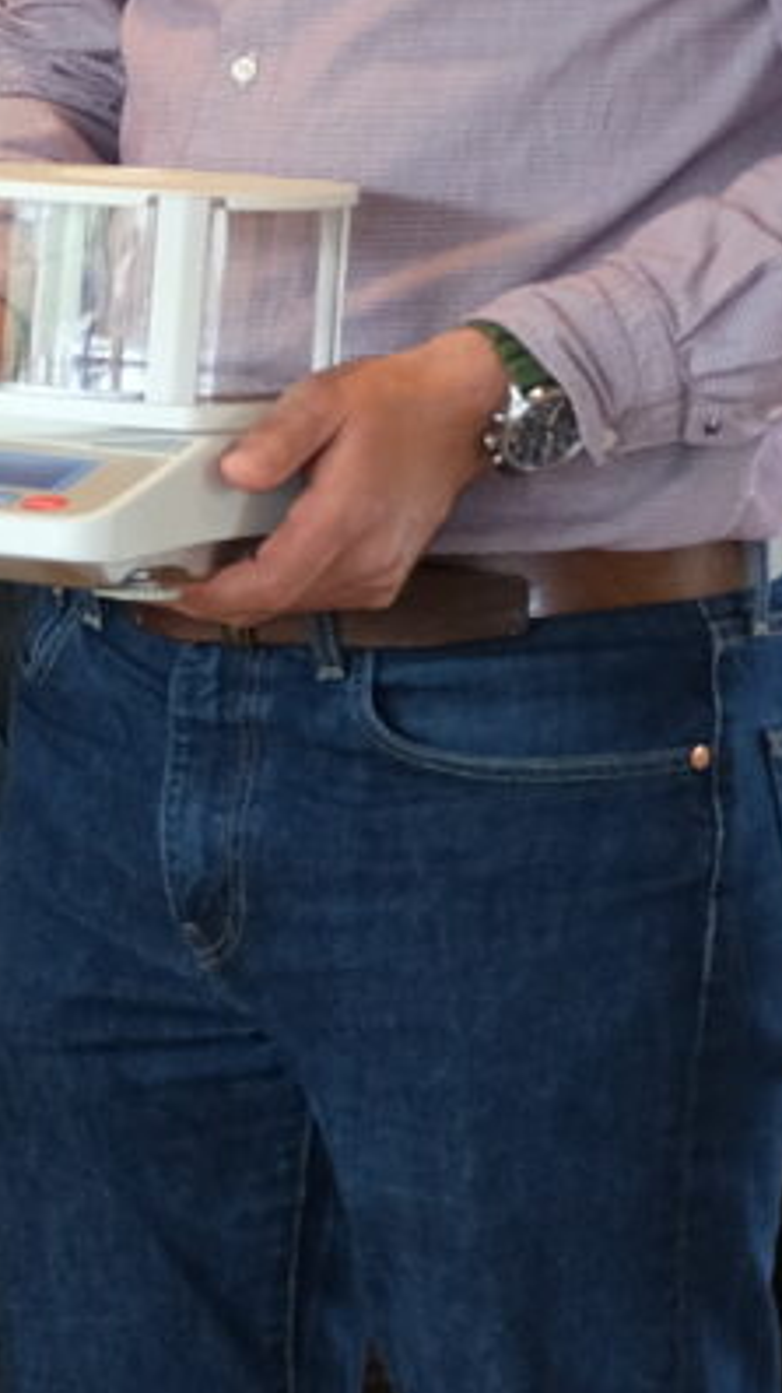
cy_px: 700
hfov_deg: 5.5
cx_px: -2416
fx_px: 6975
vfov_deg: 11.4
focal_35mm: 189
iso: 320
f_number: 3.2
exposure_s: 1/60
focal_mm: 23.3
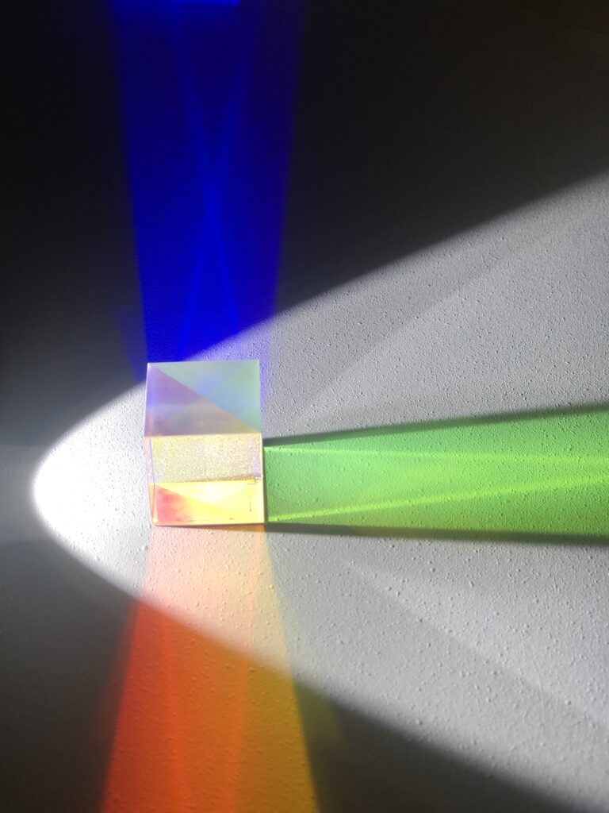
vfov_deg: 36.8
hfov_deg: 28.0
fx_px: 1220
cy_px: 406
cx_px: 304
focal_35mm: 52
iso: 20
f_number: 2.4
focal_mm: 6
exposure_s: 1/60
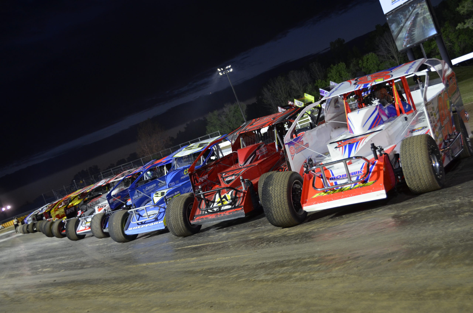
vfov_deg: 26.4
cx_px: 236
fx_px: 669
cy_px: 156
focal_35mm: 51
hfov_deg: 39.0
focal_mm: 34
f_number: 4.2
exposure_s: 1/40
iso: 800
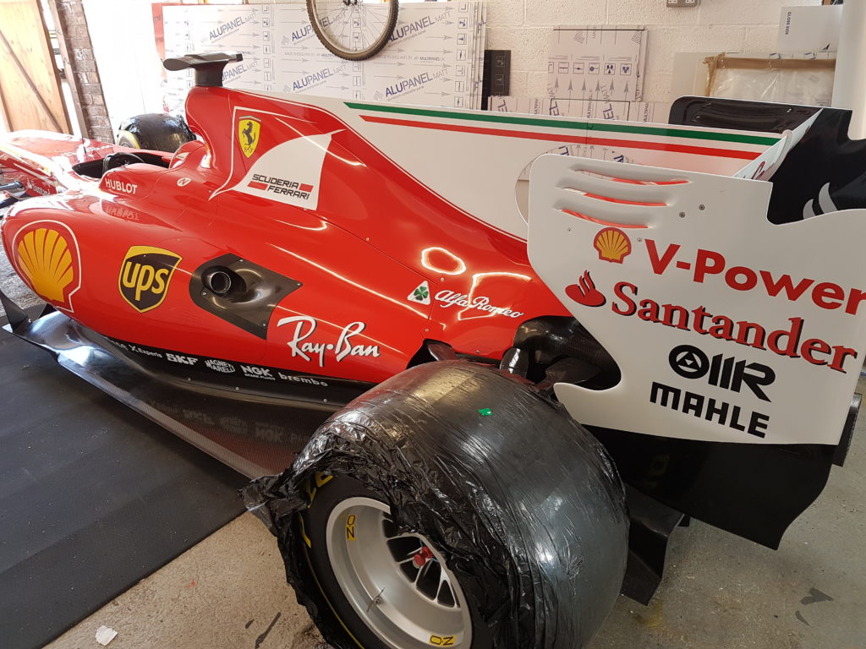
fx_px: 650
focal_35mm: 26
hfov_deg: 67.3
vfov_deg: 53.1
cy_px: 324
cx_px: 433
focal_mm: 4.2
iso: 50
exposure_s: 1/50
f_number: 1.7
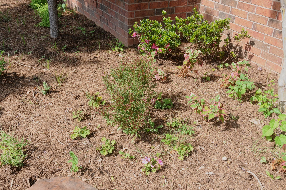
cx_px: 143
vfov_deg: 34.1
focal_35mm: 39
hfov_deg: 49.6
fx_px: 309
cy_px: 95
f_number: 14
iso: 250
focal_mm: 26
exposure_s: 1/80
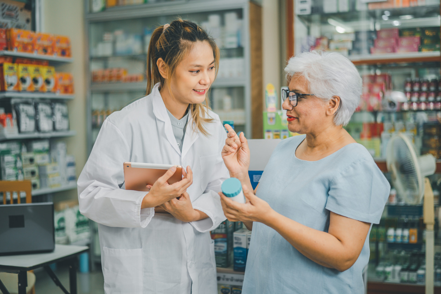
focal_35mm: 50
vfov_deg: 27.0
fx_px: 612
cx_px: 220
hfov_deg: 39.6
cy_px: 147
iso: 280
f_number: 2
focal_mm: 50
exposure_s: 1/250
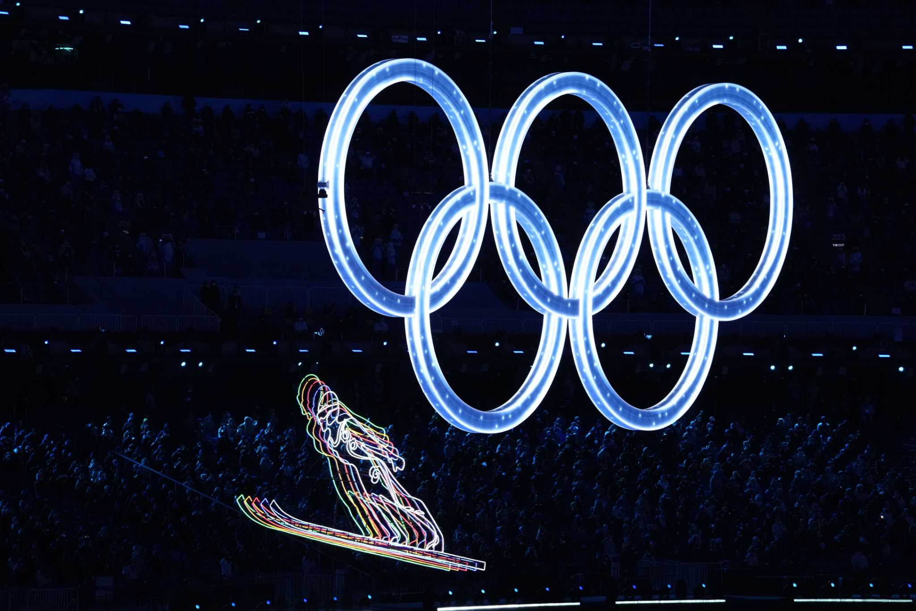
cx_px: 458
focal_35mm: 194
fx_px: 4935
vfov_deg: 7.1
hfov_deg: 10.6
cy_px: 306
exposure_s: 1/500
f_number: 5.6
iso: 3200
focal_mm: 194
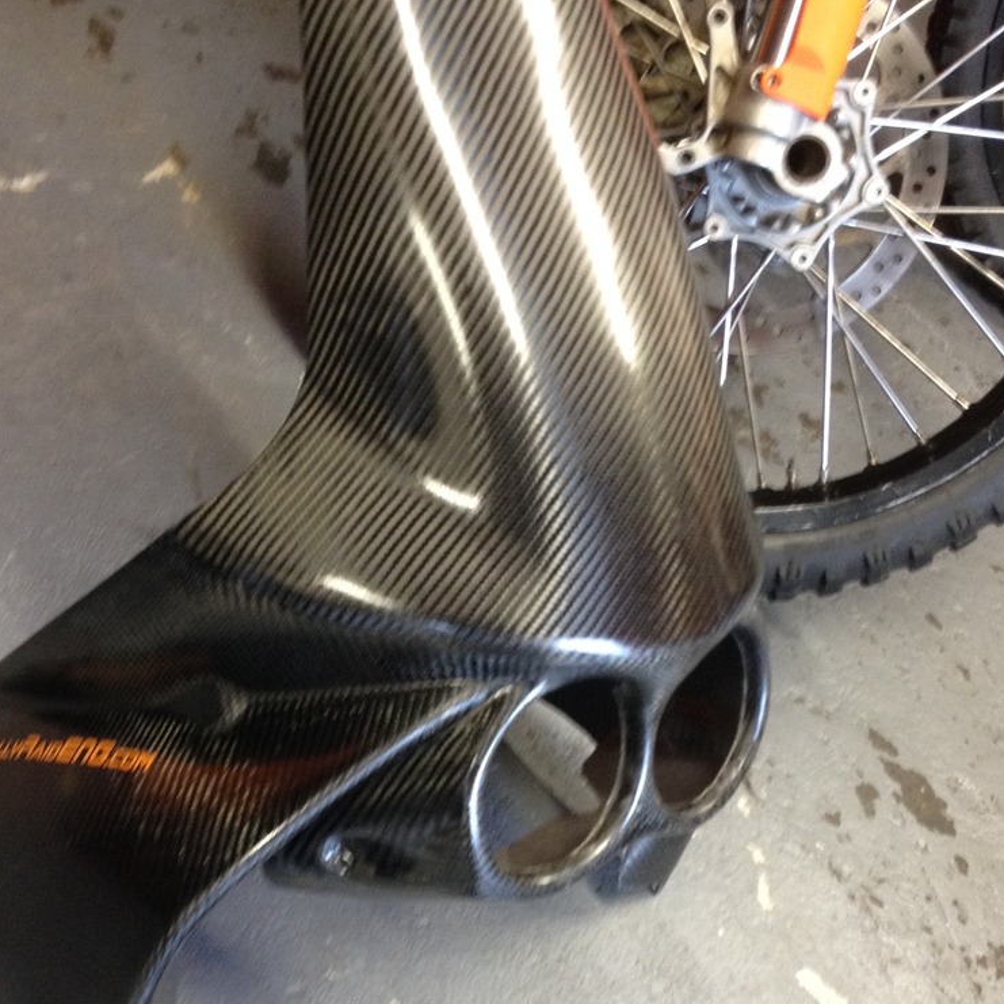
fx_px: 1870
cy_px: 726
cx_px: 489
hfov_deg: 30.0
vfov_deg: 29.7
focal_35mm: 57
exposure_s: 1/20
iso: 160
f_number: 2.4
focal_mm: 4.28
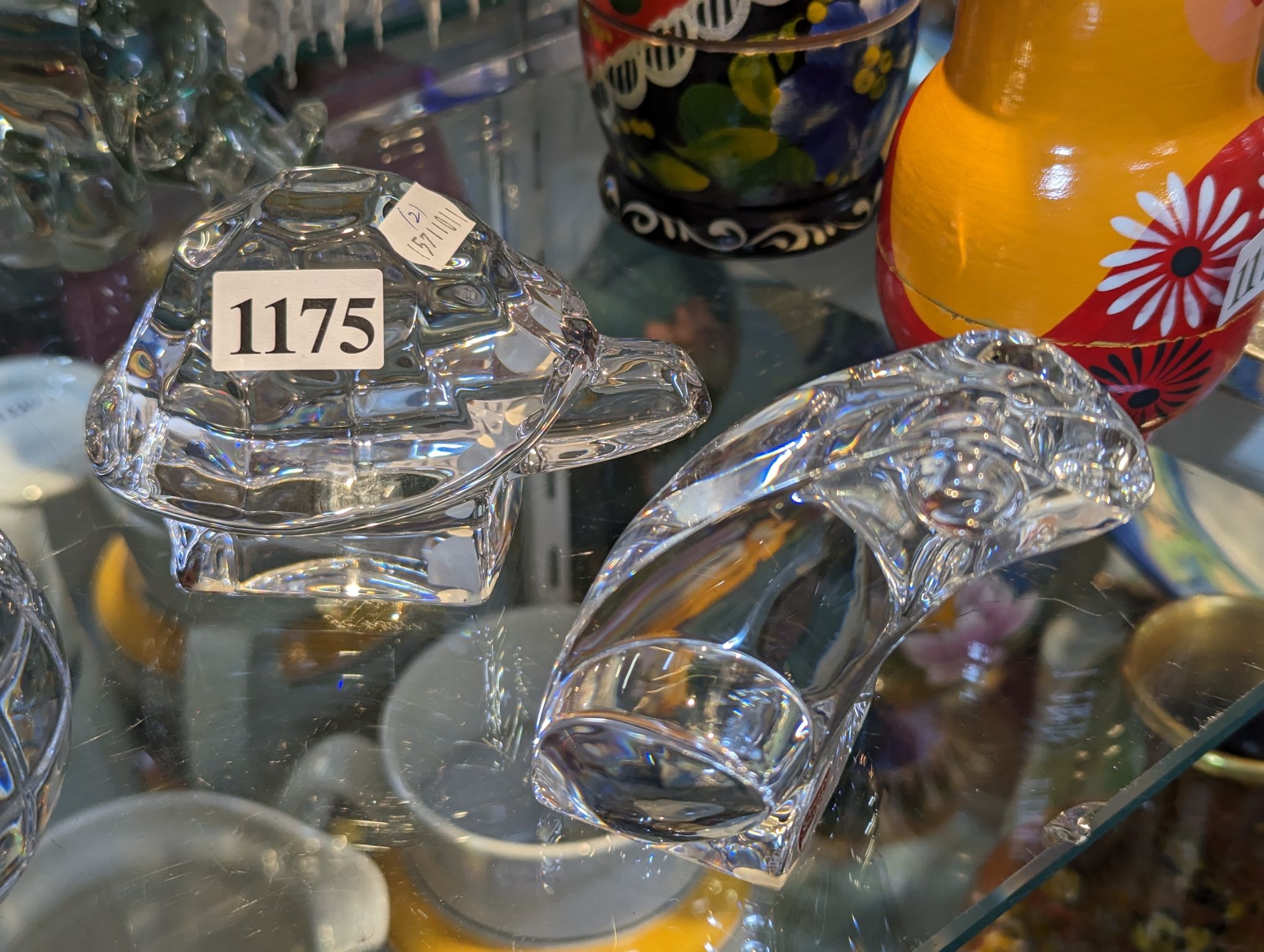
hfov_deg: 39.6
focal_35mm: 48
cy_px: 476
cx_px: 632
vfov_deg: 30.3
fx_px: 1755
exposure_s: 1/99.9
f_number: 1.85
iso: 151
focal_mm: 6.81
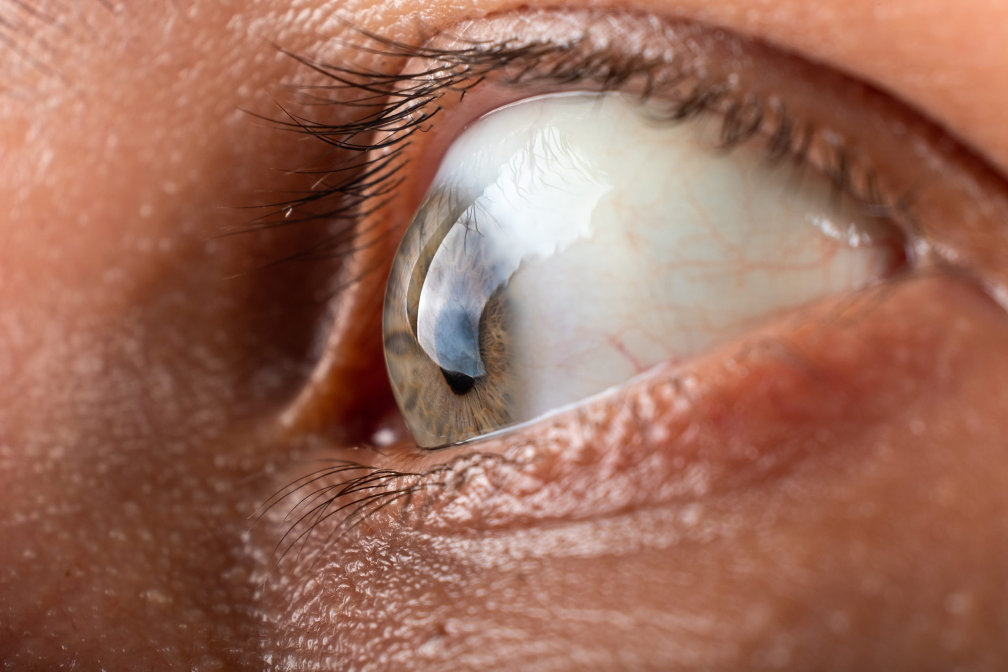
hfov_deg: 24.5
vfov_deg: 16.5
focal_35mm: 83
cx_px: 504
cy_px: 336
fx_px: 2324
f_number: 13
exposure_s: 1/180
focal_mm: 55
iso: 200
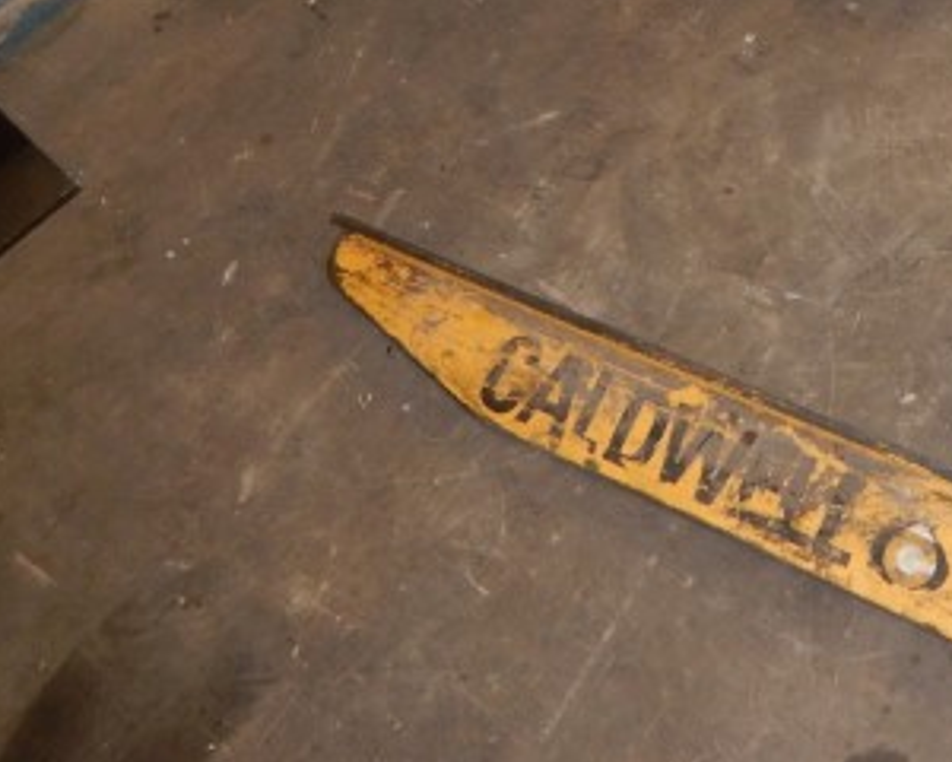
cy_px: 32
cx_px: 895
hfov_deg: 34.7
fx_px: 1409
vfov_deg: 28.7
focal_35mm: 50
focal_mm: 4.3
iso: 200
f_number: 2.8
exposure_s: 1/30
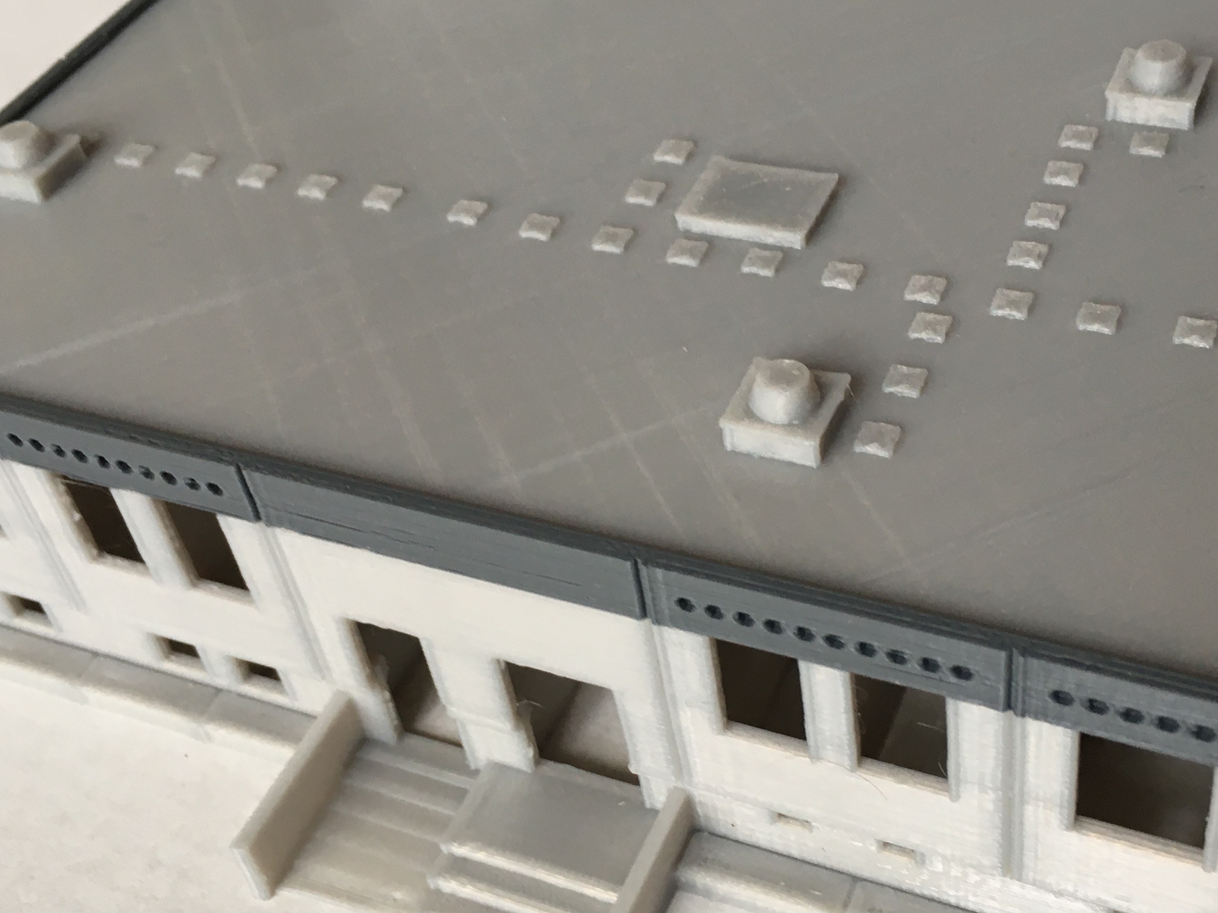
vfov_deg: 30.9
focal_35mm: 47
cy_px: 438
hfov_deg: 40.4
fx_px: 1654
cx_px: 679
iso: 64
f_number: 2.2
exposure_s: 1/33
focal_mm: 4.15
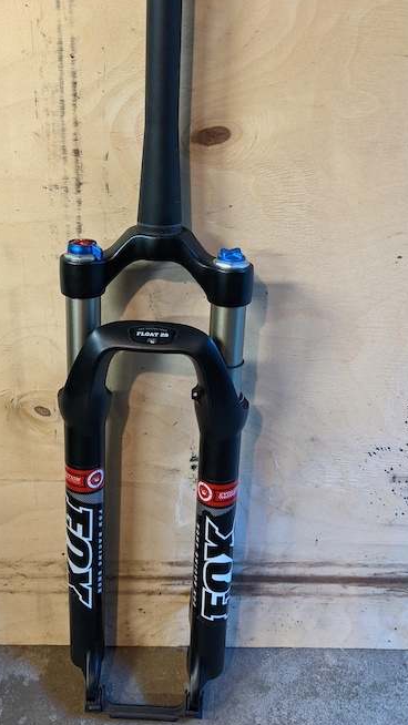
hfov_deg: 32.8
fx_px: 692
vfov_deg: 55.1
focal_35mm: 36
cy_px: 310
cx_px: 167
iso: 165
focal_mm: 4.38
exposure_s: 1/24
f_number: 1.73
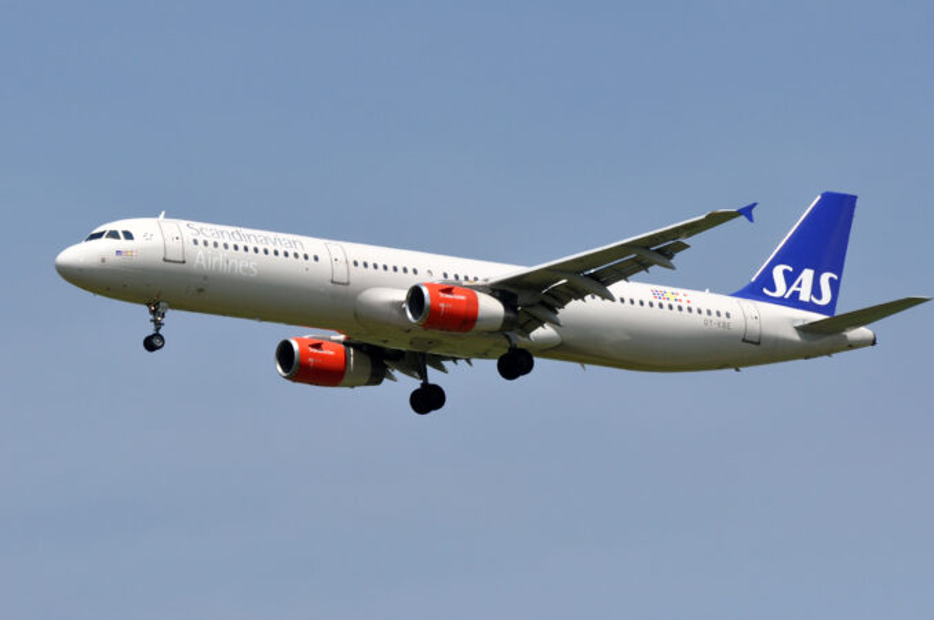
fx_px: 9327
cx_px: 467
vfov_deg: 3.8
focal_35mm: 360
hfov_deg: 5.7
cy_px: 310
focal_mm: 240
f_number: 8
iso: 320
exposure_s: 1/1600
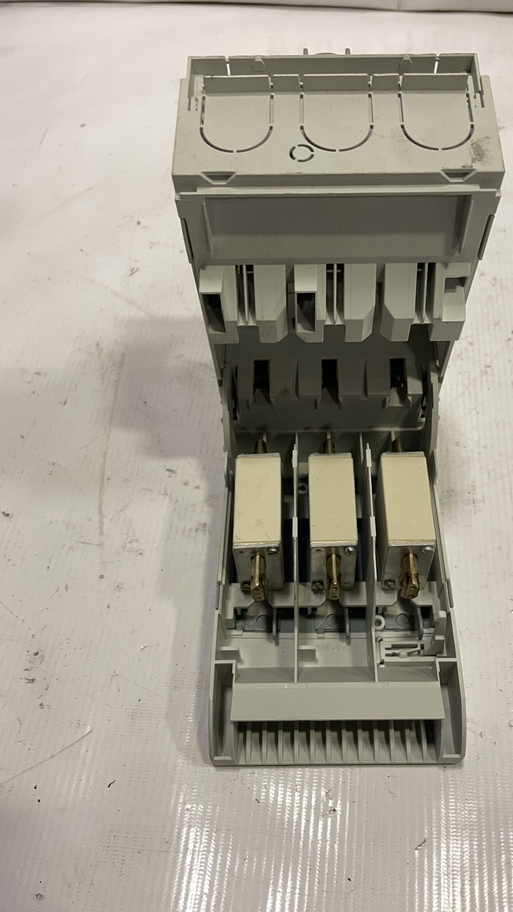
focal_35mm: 29
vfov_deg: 66.1
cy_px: 457
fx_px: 701
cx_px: 309
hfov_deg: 40.0
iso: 100
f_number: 1.6
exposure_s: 1/60
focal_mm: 4.2
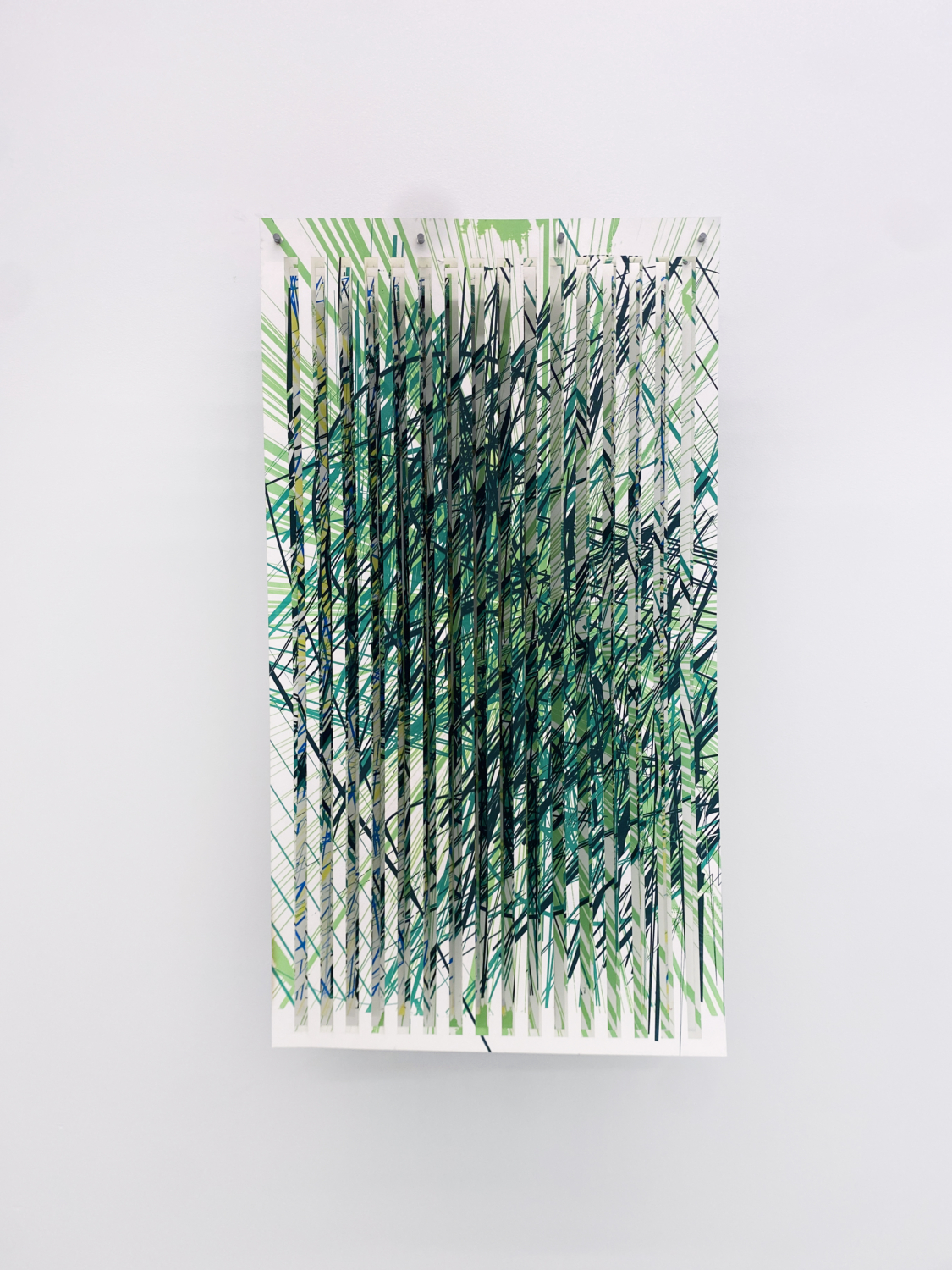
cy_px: 635
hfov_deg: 53.1
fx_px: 953
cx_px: 476
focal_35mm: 26
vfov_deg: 67.3
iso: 80
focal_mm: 4.25
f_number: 1.8
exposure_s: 1/120
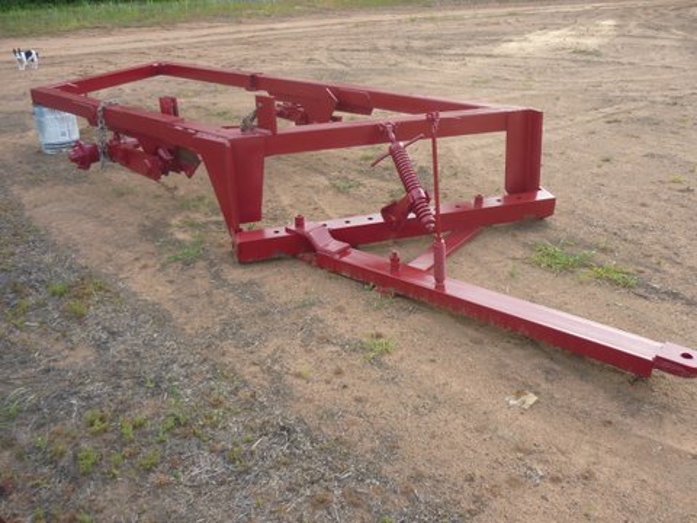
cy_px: 262
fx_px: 664
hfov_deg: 55.4
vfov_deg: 42.9
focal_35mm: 33
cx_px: 348
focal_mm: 5.5
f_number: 2.8
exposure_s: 1/160
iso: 80
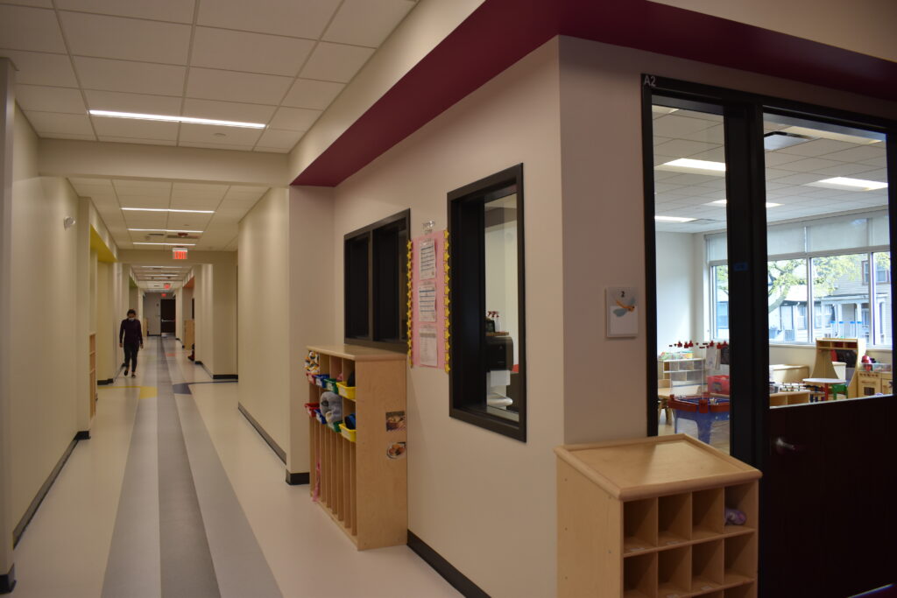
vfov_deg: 47.9
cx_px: 448
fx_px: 673
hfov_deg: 67.4
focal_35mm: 27
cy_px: 299
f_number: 5.6
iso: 400
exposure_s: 1/125
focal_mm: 18
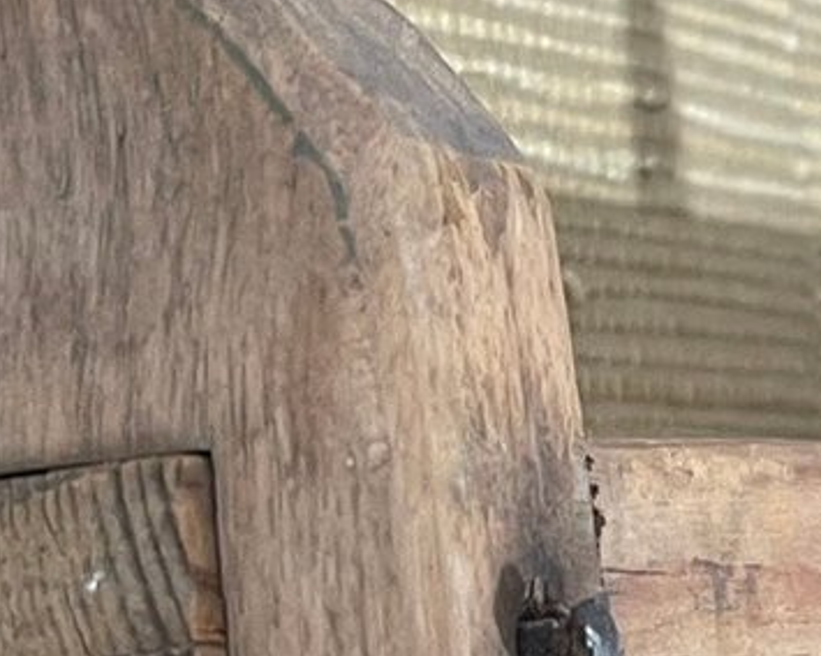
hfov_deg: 13.1
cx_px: 967
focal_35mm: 143
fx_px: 3475
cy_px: 698
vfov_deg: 10.7
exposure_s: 1/60
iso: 80
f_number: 1.6
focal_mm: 4.2
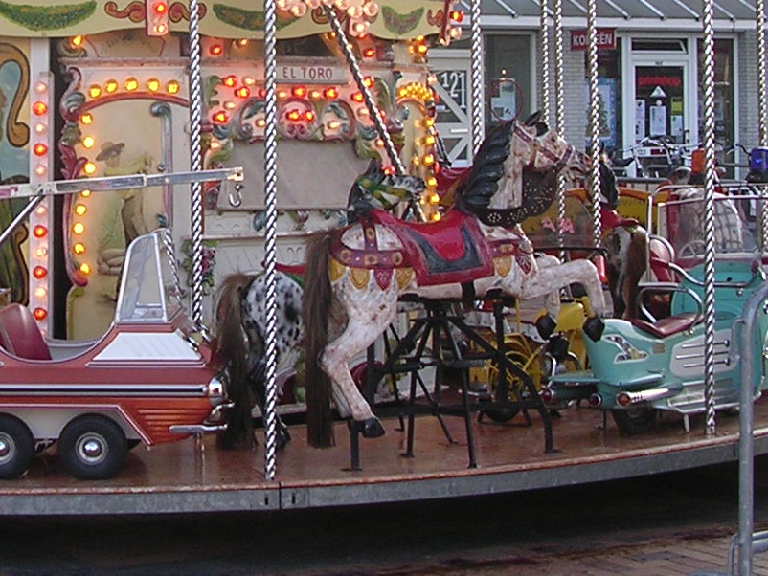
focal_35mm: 97
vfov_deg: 15.0
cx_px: 79
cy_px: 15
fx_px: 2153
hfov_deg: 19.9
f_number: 2.8
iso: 100
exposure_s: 1/182
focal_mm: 5.8
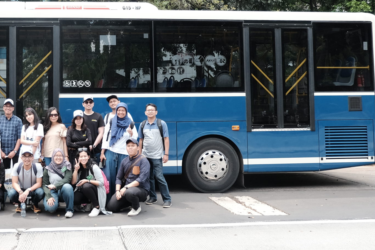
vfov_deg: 29.6
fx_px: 469
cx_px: 70
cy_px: 74
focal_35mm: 45
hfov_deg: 41.5
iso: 640
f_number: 3.5
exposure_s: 1/750
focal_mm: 16
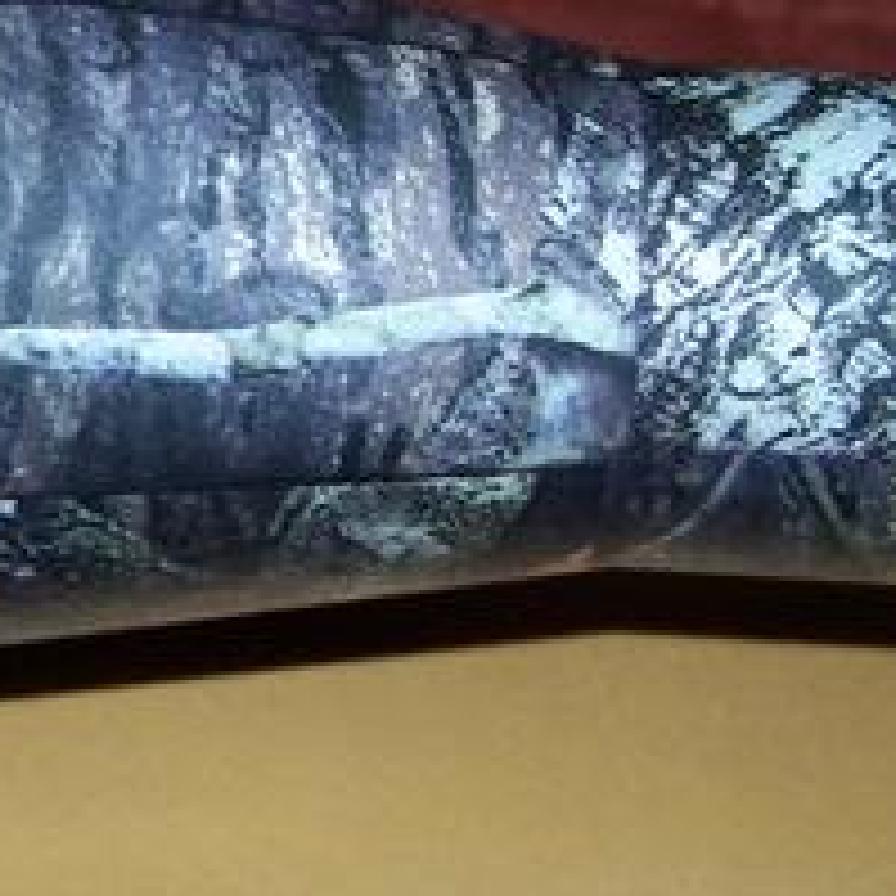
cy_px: 306
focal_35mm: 135
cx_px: -50
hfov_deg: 12.7
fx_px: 3953
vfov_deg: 12.9
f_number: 2.8
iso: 80
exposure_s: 1/60
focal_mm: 6.3
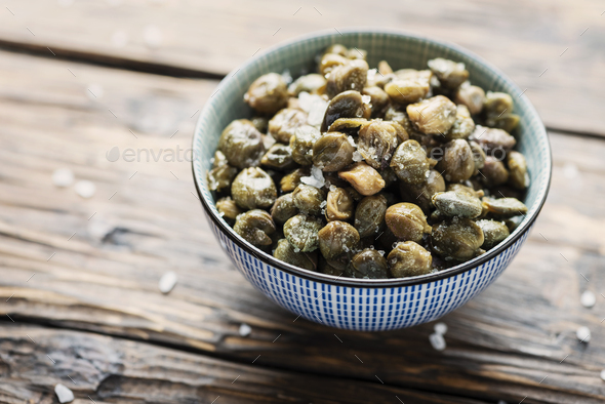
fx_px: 1765
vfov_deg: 13.1
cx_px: 302
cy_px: 202
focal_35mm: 105
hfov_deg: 19.4
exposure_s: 1/200
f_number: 6.3
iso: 200
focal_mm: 105
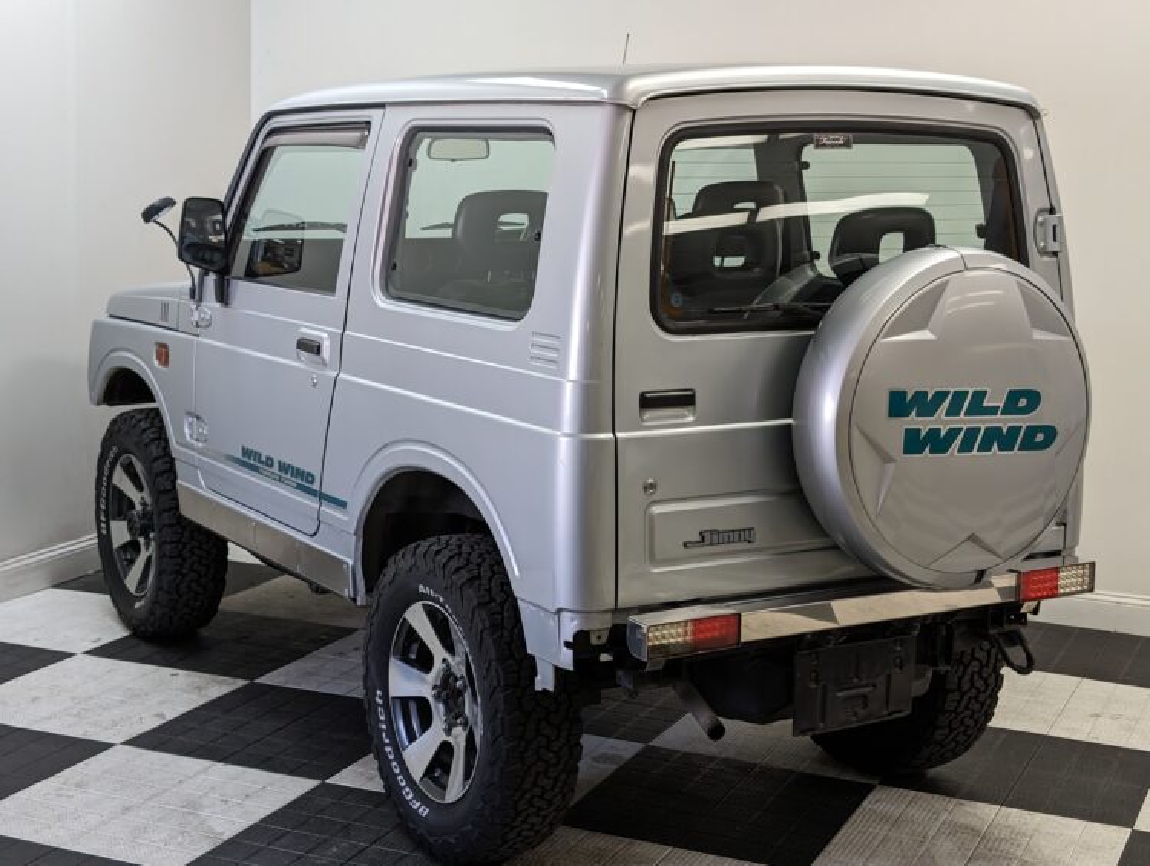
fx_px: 1630
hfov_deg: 38.9
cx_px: 575
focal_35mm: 49
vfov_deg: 29.8
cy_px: 433
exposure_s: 1/120
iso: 162
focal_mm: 6.9
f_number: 1.68
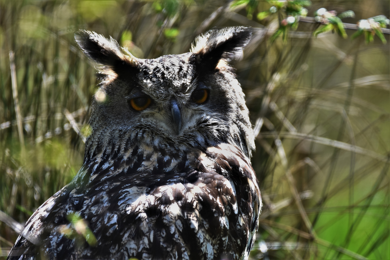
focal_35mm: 825
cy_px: 130
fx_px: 8937
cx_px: 195
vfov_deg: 1.7
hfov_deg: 2.5
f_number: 6.3
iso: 640
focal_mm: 550
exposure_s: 1/400
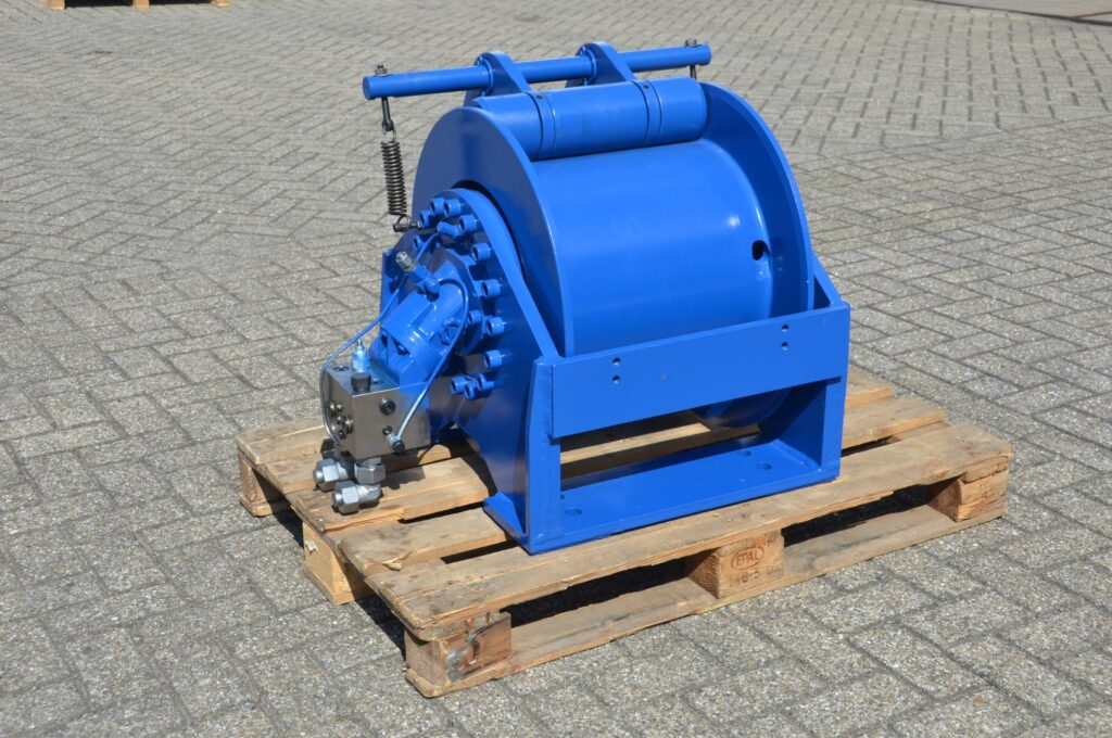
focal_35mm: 48
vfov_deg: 28.0
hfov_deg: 41.2
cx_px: 556
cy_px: 369
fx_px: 1481
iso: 125
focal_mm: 32
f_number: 8
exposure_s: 1/250
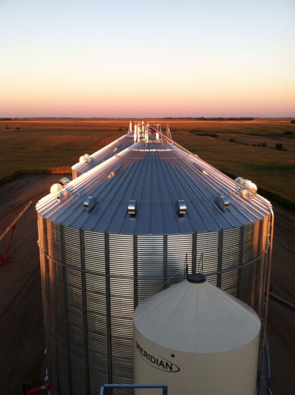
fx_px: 399
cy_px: 198
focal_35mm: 35
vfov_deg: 52.7
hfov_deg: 40.6
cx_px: 148
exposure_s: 1/138
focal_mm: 3.85
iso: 80
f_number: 2.8
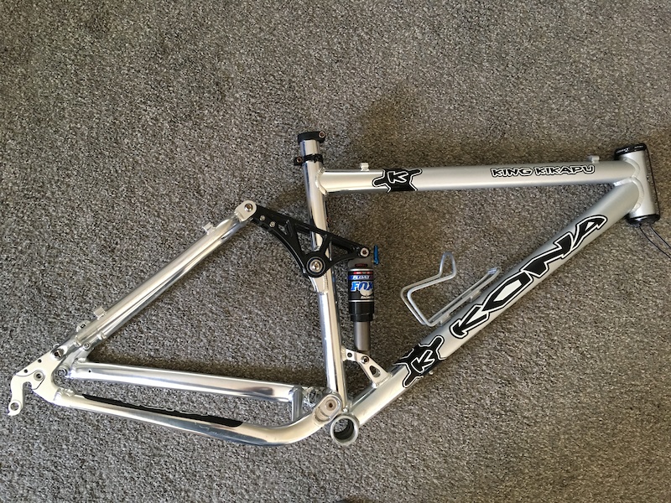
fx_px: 562
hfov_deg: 61.7
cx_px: 336
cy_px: 252
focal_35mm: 29
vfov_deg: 48.2
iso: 200
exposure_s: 1/24
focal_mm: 4.15
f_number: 2.2
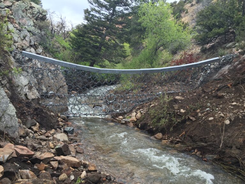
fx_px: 205
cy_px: 92
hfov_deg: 61.7
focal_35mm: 29
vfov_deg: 48.2
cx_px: 122
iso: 40
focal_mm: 4.15
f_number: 2.2
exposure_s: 1/120
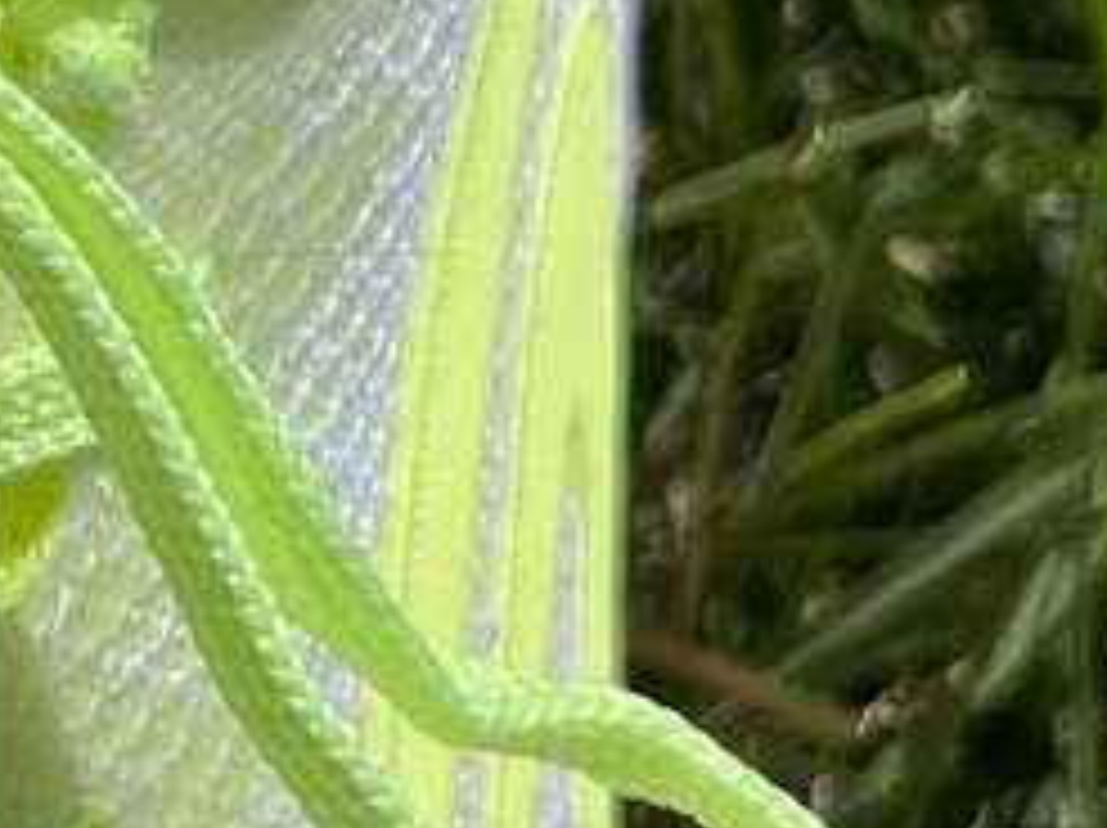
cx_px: -378
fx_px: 4057
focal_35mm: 127
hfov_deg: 14.8
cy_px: 279
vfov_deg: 11.6
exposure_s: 1/10870
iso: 50
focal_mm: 5.1
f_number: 1.6
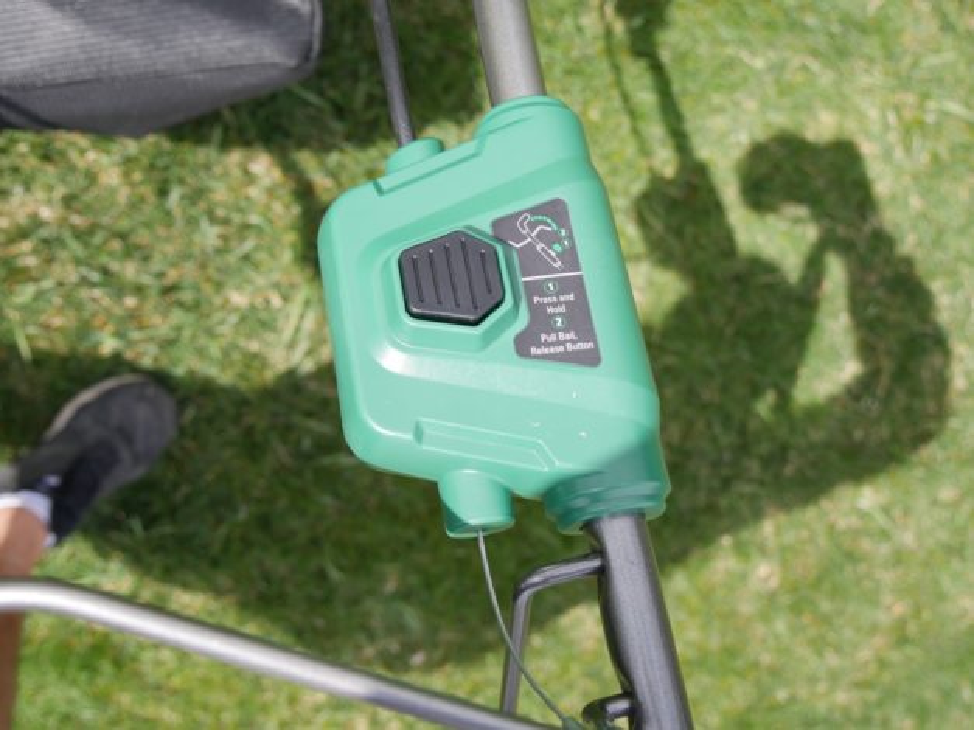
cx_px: 487
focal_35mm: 38
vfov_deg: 37.7
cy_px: 365
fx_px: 1069
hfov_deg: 49.0
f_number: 3.8
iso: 200
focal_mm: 19
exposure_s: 1/800
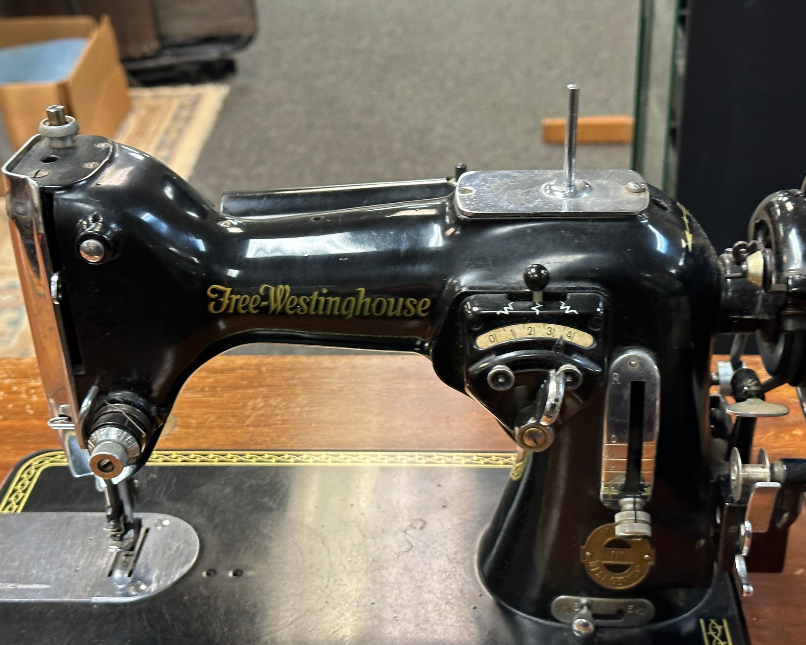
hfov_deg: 36.6
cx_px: 429
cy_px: 322
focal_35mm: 51
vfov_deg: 29.7
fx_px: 1217
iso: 250
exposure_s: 1/40
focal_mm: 6.86
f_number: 1.78
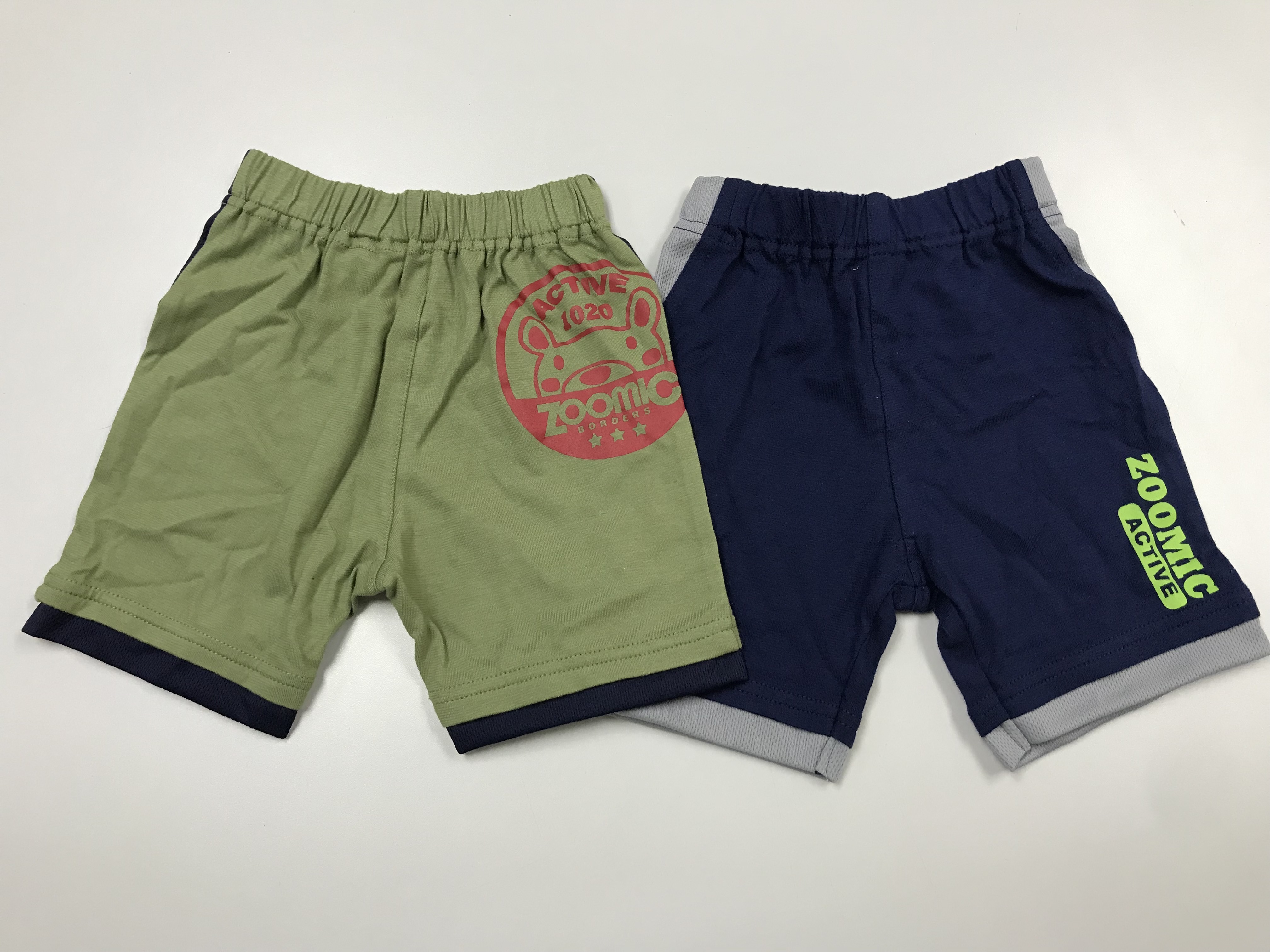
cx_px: 635
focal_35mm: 28
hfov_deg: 63.4
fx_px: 1027
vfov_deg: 49.7
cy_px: 476
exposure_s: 1/33
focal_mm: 3.99
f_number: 1.8
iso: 40
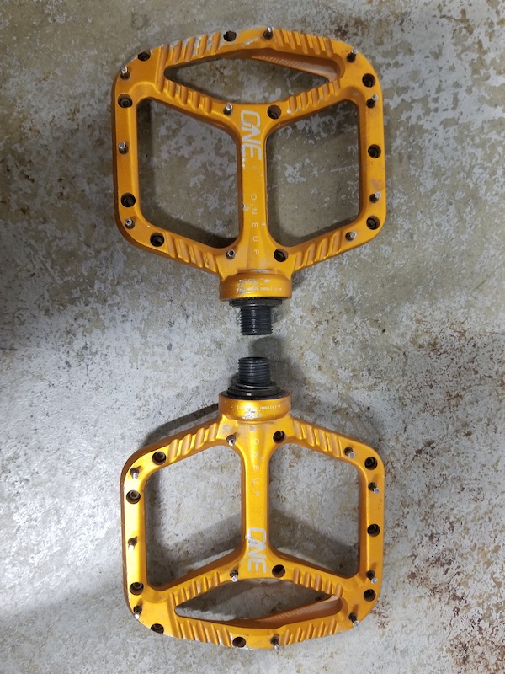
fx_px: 506
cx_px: 252
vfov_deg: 67.3
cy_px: 337
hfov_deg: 53.1
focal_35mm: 26
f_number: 1.7
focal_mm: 4.3
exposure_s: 1/17
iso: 250
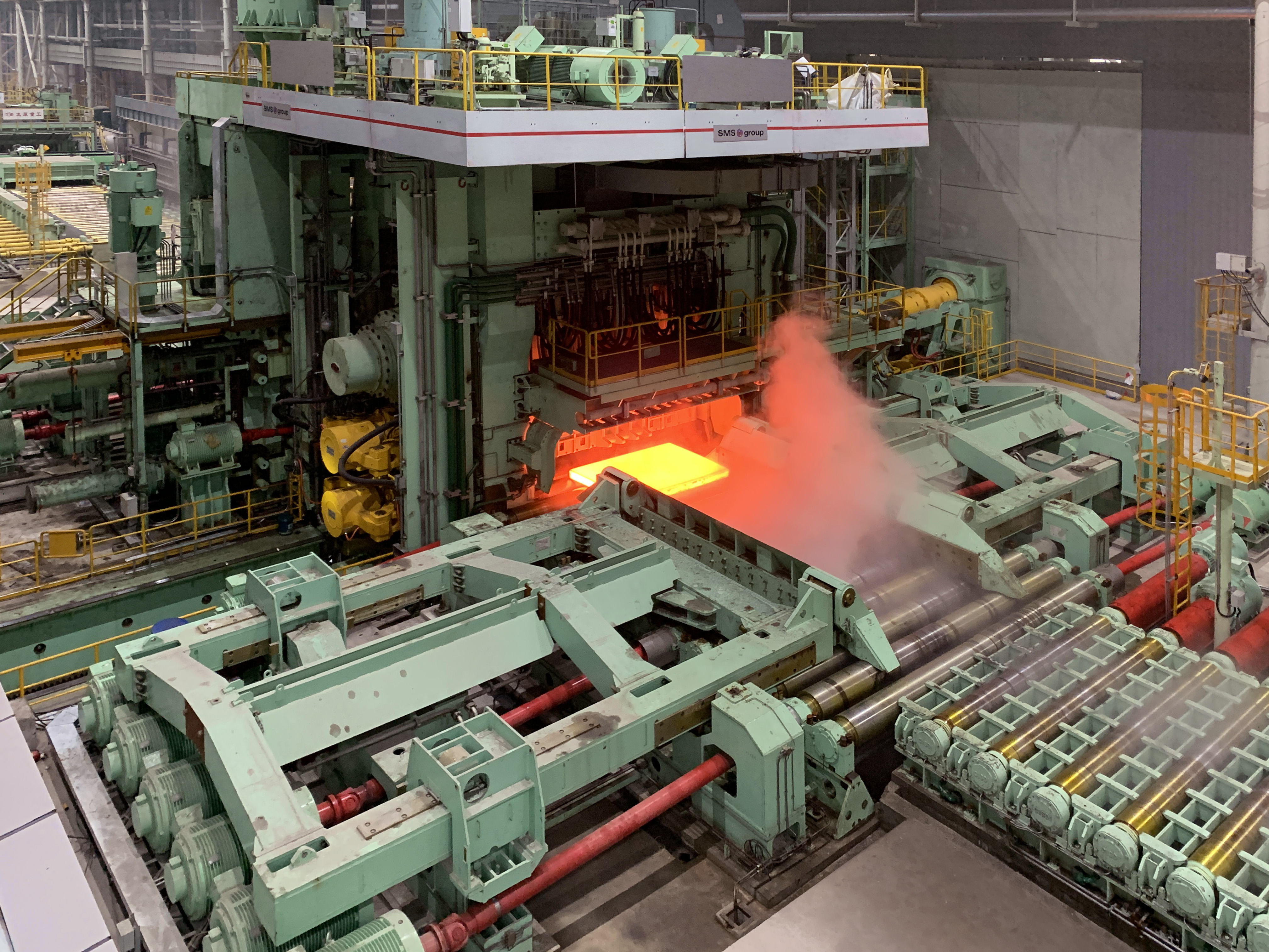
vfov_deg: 53.1
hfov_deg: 67.3
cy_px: 476
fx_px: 953
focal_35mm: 26
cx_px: 634
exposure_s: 1/50
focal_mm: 4.25
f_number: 1.8
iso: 320
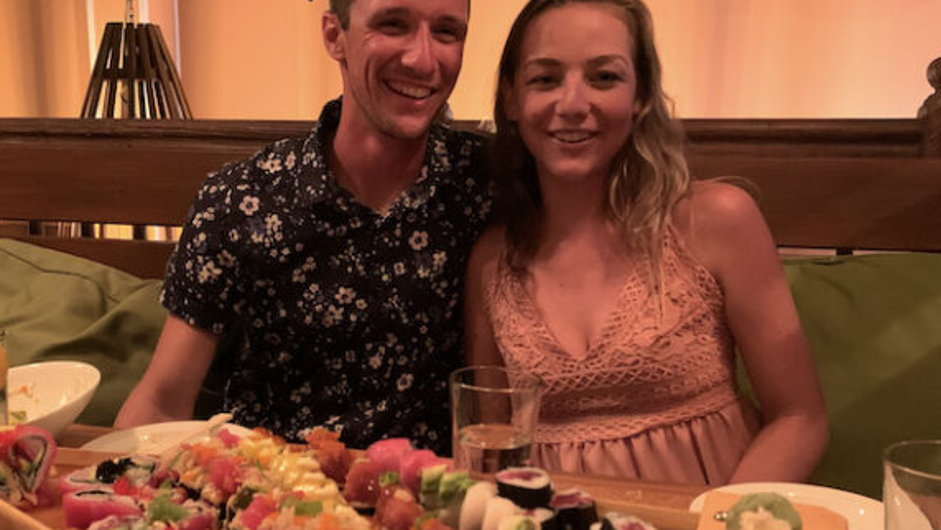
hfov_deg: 52.7
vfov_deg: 31.1
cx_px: 428
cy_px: 334
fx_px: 948
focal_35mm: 38
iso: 640
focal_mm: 4.25
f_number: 1.8
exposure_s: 1/15
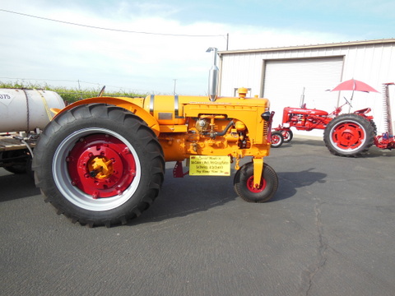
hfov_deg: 69.4
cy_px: 148
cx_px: 198
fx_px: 285
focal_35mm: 25
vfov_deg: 54.9
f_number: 3.5
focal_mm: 4.5
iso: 125
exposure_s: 1/640
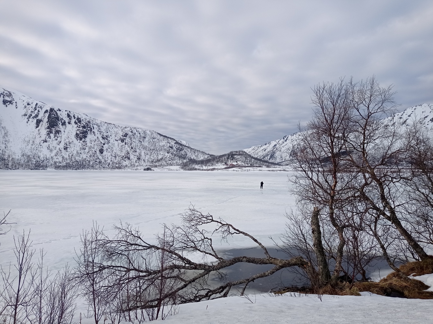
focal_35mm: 28
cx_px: 216
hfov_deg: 63.5
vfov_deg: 49.7
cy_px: 162
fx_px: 350
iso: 102
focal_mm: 4.74
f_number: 1.79
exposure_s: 1/2128
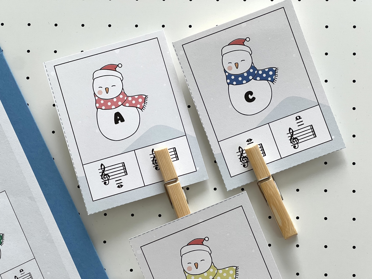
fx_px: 827
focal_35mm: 77
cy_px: 140
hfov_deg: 25.3
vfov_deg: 19.1
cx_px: 186
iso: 160
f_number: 2.8
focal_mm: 9
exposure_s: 1/99
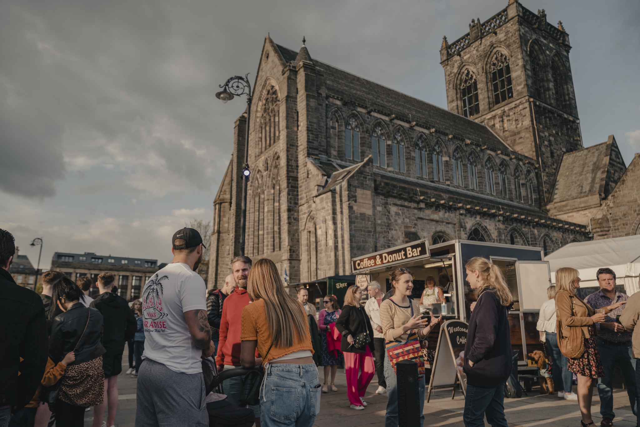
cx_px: 320
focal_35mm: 24
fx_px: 427
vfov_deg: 53.1
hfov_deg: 73.7
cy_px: 214
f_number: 2.8
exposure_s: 1/800
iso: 100
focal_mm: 24
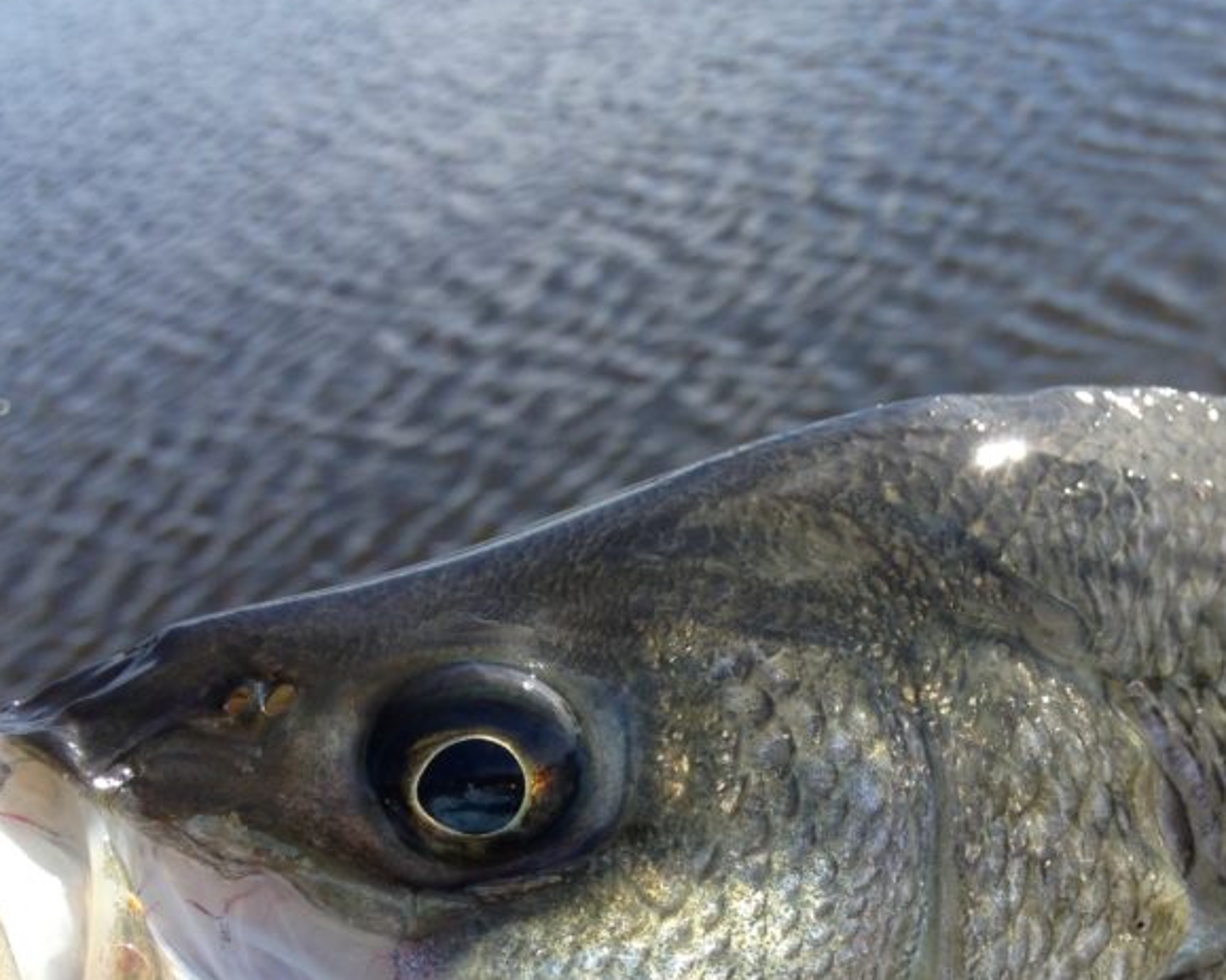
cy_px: 781
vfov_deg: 26.2
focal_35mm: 57
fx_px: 2068
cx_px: 1010
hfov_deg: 32.0
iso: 50
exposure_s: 1/834
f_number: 2.4
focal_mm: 4.12
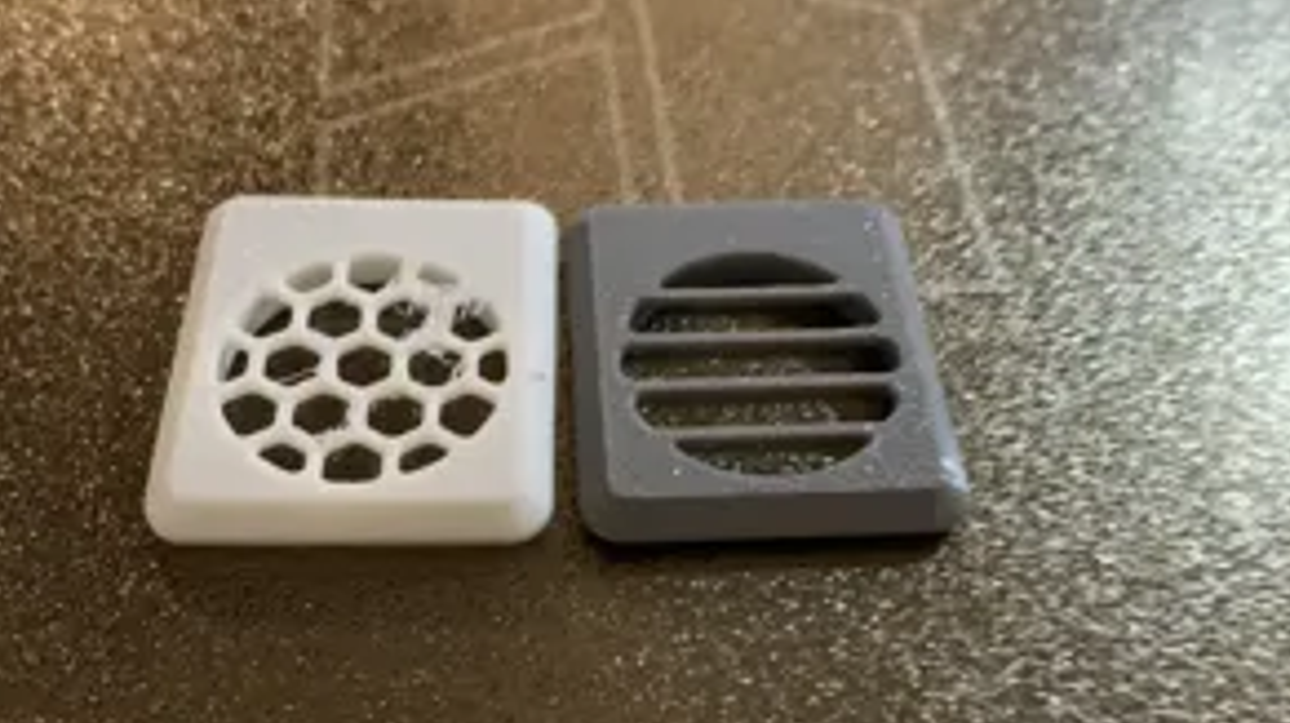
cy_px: 386
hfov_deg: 51.7
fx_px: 1333
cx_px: 643
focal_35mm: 39
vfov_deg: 30.3
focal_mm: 4.25
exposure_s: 1/24
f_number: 1.8
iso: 640
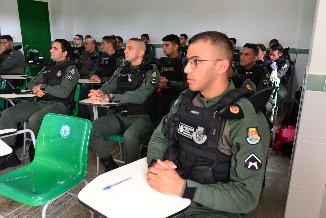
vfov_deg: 42.4
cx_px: 163
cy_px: 109
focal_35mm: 31
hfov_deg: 60.3
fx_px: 281
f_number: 5.6
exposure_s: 1/160
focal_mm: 31
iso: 5000
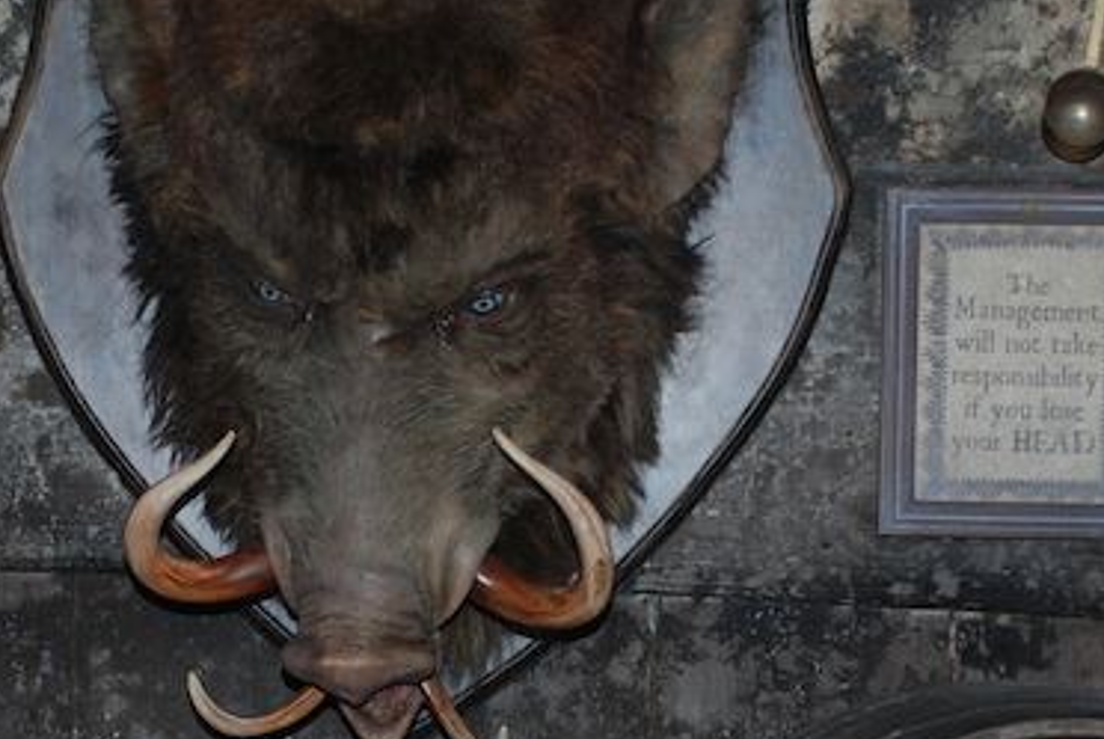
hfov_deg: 15.5
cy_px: 705
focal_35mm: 132
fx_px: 4053
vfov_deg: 10.3
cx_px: 454
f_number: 4.2
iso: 200
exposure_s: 1/60
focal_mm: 32
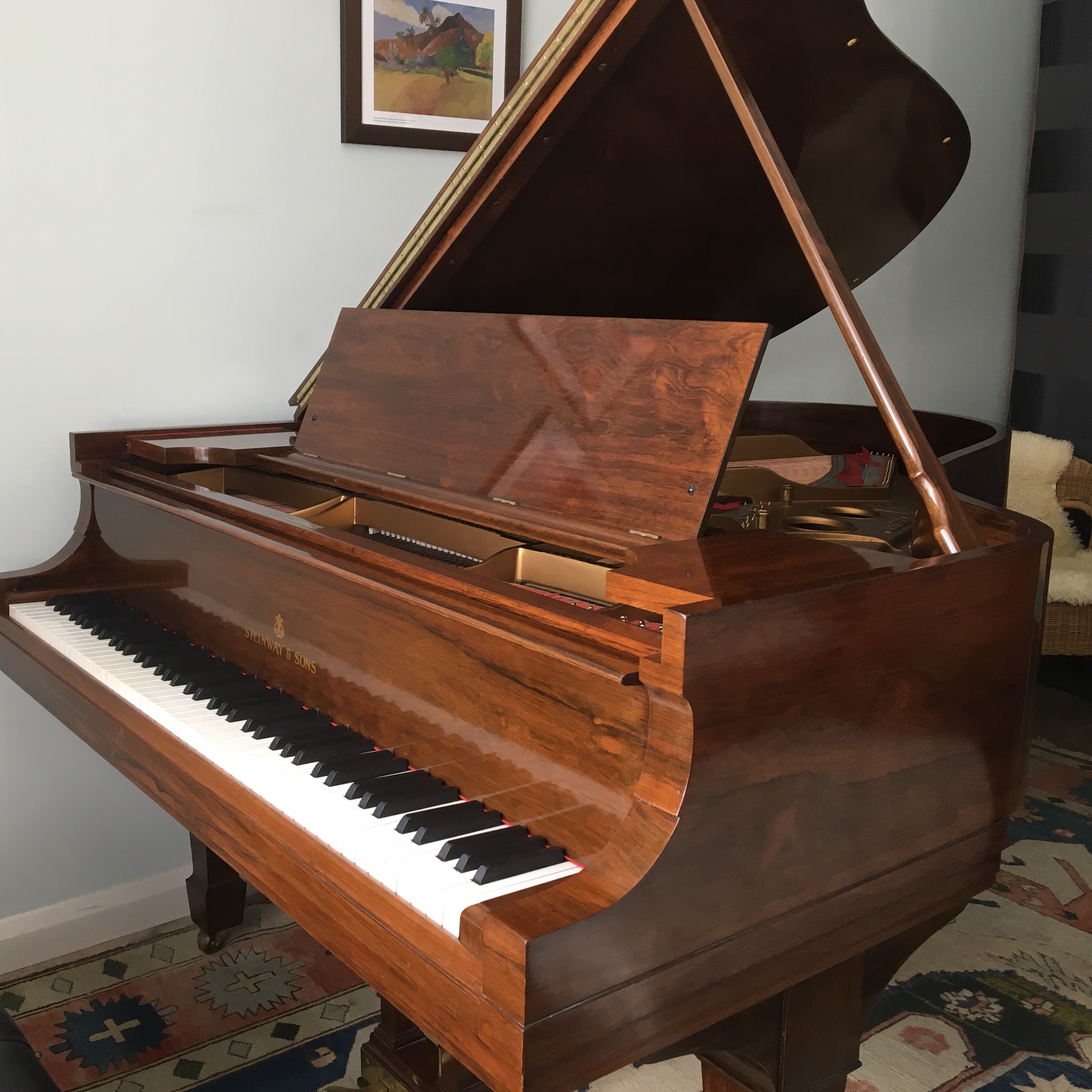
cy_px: 533
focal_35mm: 35
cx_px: 491
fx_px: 1249
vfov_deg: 47.2
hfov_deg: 47.2
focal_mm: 4.15
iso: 64
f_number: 2.2
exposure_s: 1/33
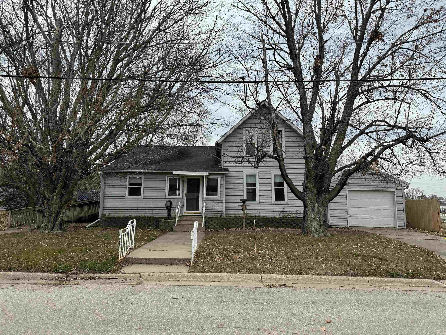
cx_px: 223
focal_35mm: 24
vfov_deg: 56.8
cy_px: 168
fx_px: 309
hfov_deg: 71.6
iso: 80
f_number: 1.78
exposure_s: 1/1524
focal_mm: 6.86
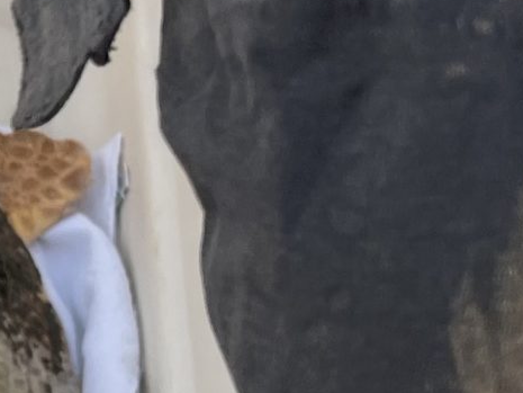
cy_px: 217
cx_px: -346
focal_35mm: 143
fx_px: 2161
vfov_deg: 10.4
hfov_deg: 12.8
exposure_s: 1/791
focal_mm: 5.7
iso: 50
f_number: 1.5
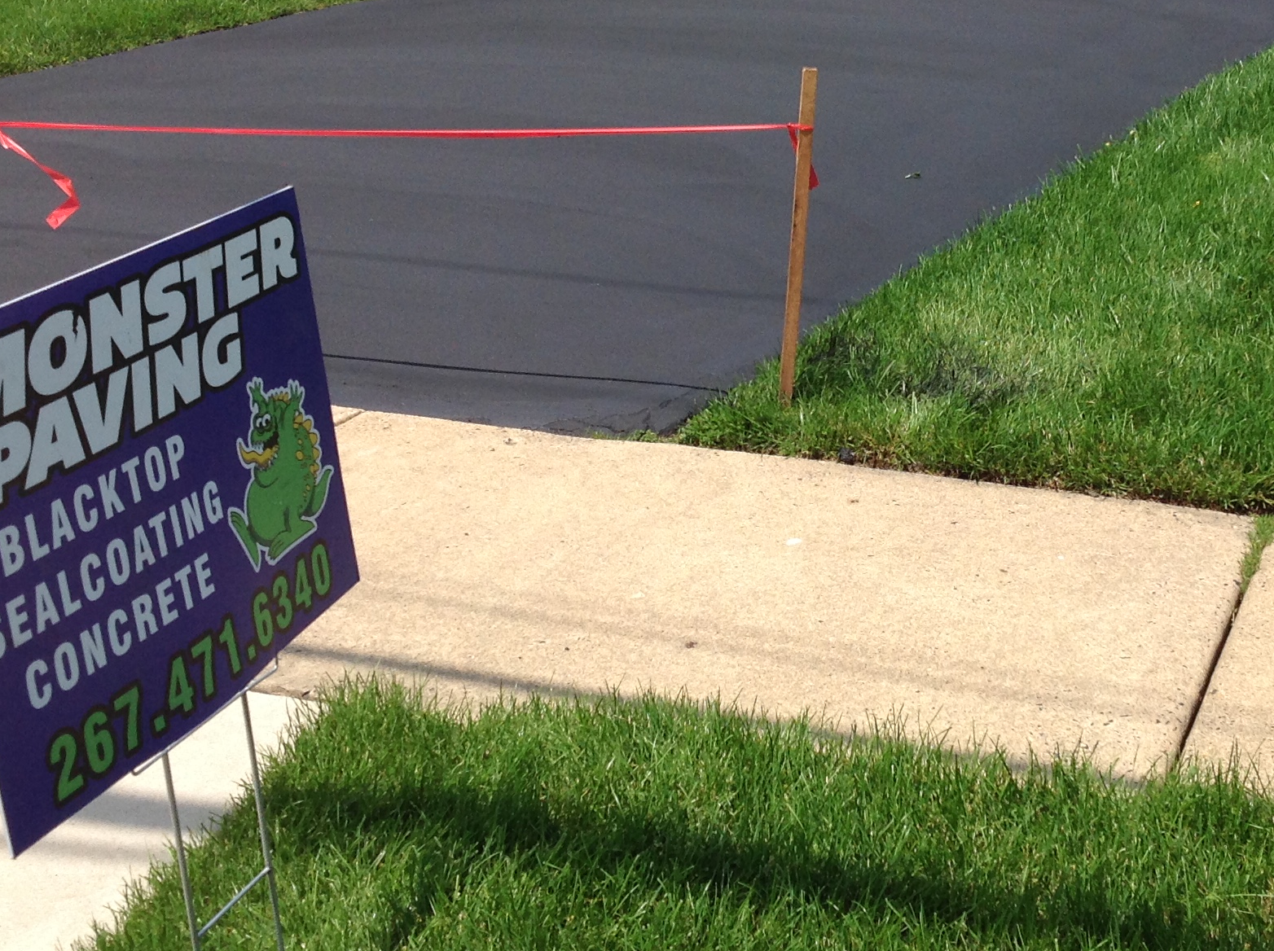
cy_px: 342
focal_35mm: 58
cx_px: 802
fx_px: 2131
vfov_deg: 25.1
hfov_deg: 33.1
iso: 50
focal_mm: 4.28
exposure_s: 1/2160
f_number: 2.4
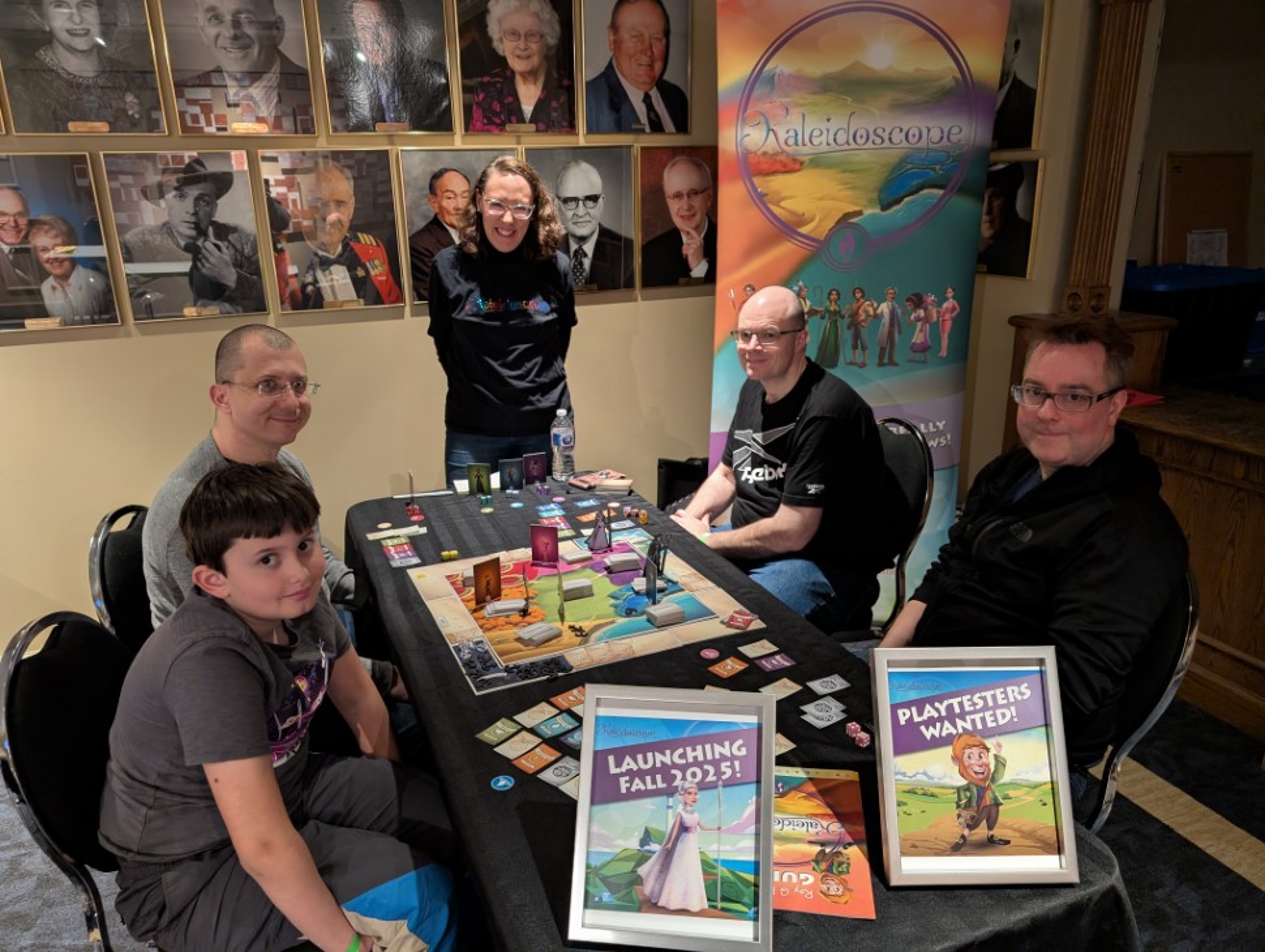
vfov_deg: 56.9
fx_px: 878
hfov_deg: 71.5
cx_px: 632
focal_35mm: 24
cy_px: 476
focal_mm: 6.9
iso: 270
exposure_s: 1/24
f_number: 1.68
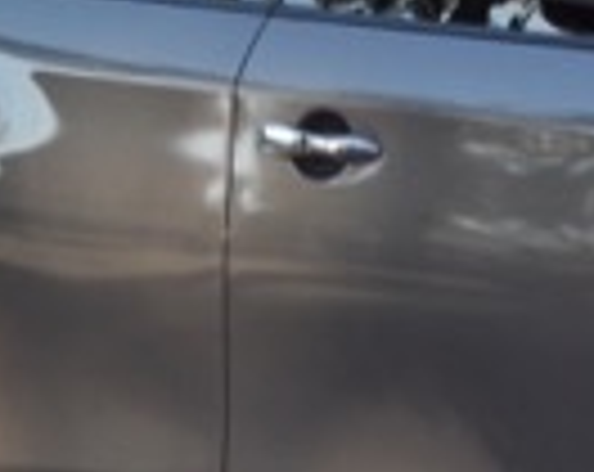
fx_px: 4192
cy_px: 303
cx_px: 994
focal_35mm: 239
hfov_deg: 7.9
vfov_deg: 6.4
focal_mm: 28
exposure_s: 1/200
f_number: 7.1
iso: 200
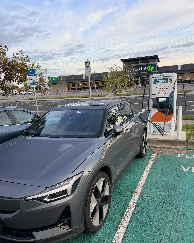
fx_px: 187
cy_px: 132
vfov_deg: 65.9
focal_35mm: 26
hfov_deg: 54.9
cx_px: 100
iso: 80
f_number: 1.78
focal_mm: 6.76
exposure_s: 1/308
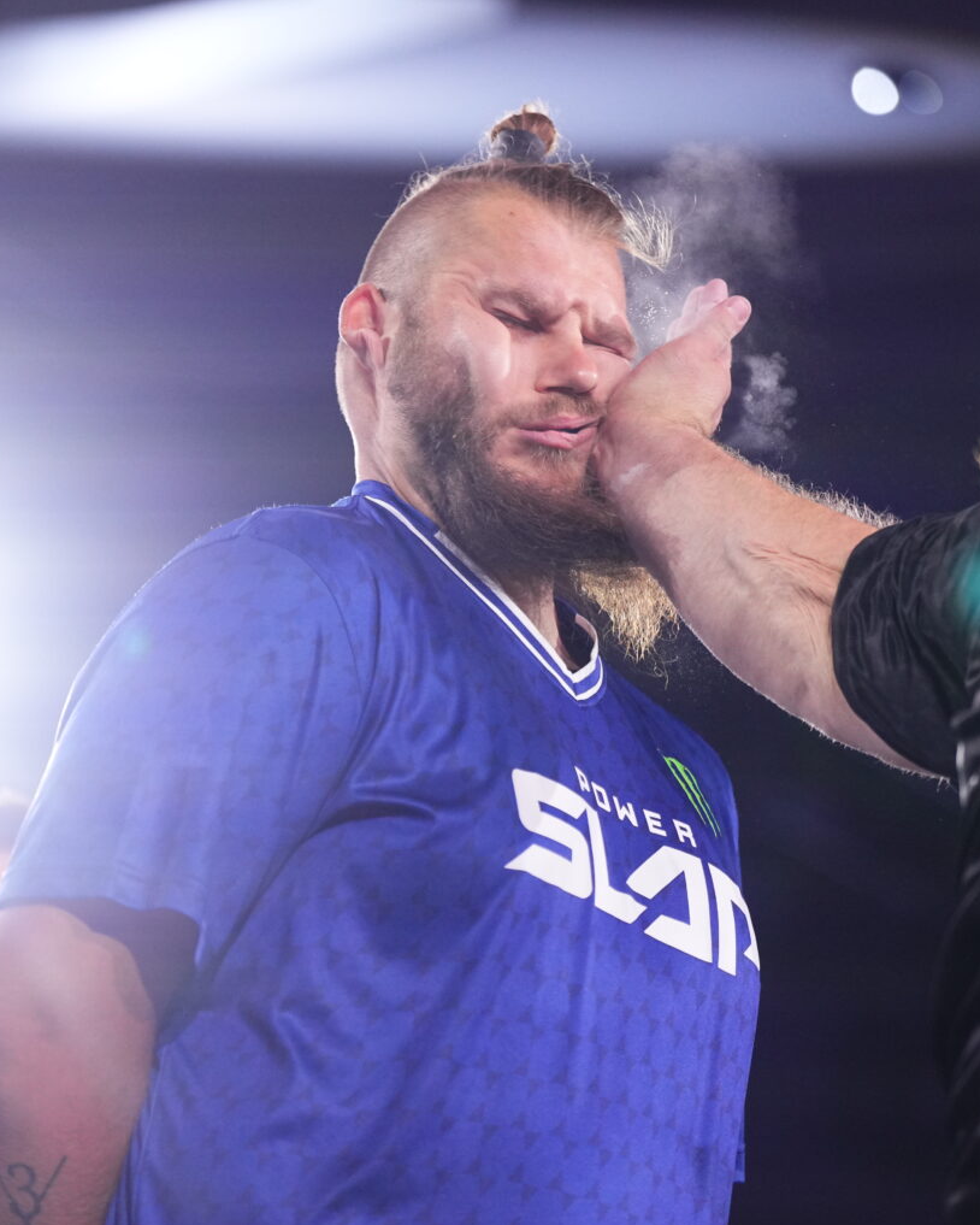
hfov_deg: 7.9
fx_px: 7140
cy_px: 616
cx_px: 414
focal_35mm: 197
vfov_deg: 9.8
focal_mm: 139
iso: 2000
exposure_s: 1/5000
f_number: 2.8
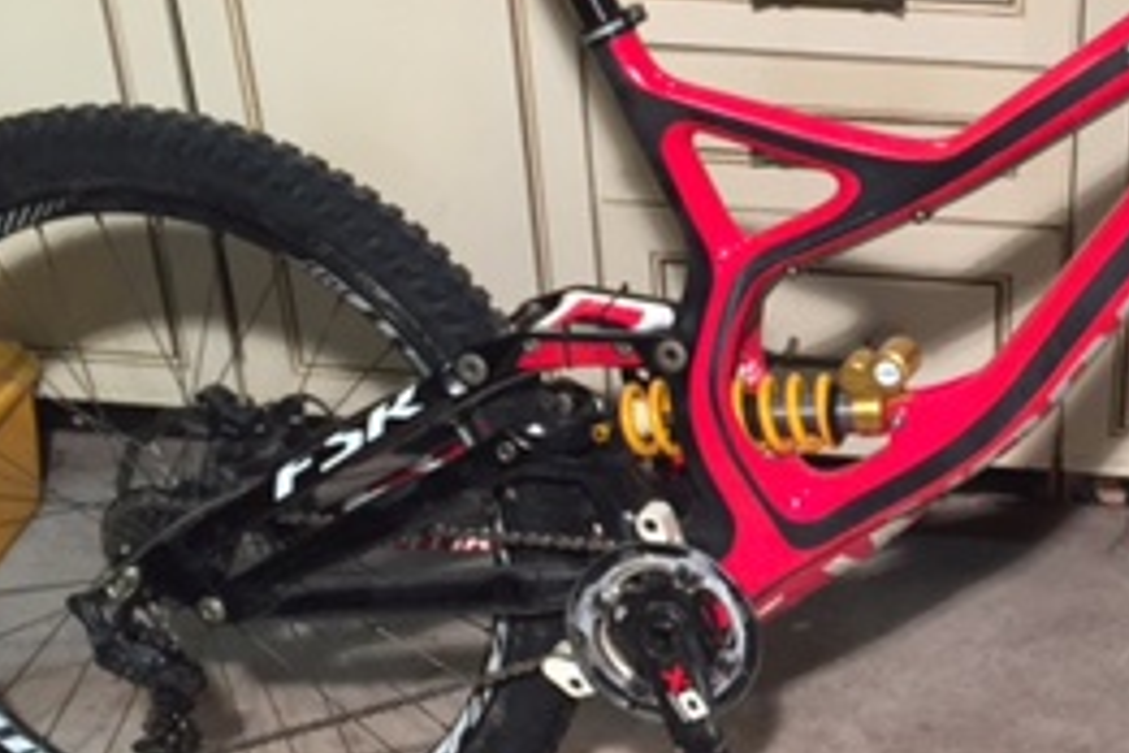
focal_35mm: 74
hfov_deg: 26.5
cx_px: 995
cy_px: 550
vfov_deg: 18.3
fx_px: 2321
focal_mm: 4.15
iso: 100
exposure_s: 1/30
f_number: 2.2
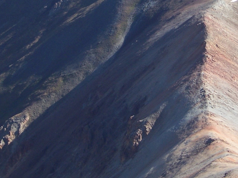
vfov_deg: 6.6
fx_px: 1533
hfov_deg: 8.9
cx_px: 65
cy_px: 0
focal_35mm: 223
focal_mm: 14.8
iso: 80
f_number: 5.6
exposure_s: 1/250
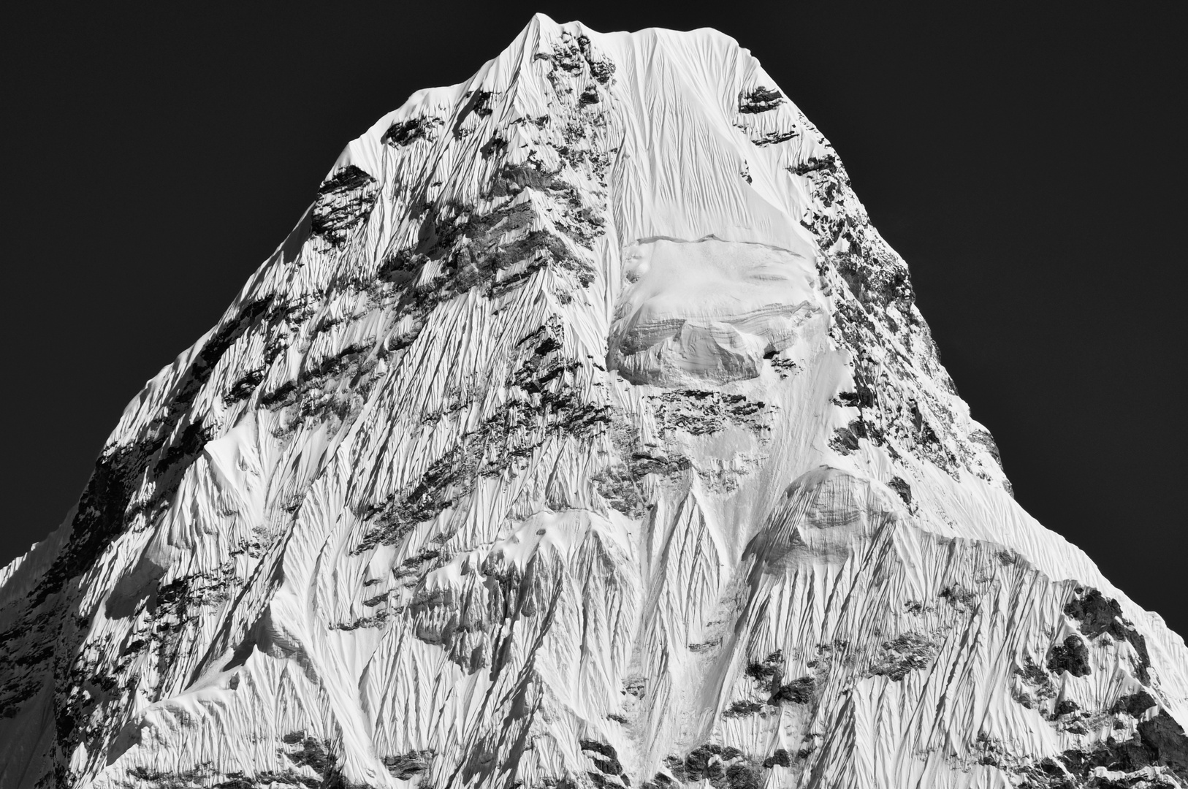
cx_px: 594
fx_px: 11866
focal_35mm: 360
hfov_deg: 5.7
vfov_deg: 3.8
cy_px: 394
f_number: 11
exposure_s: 1/640
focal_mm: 240
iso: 200
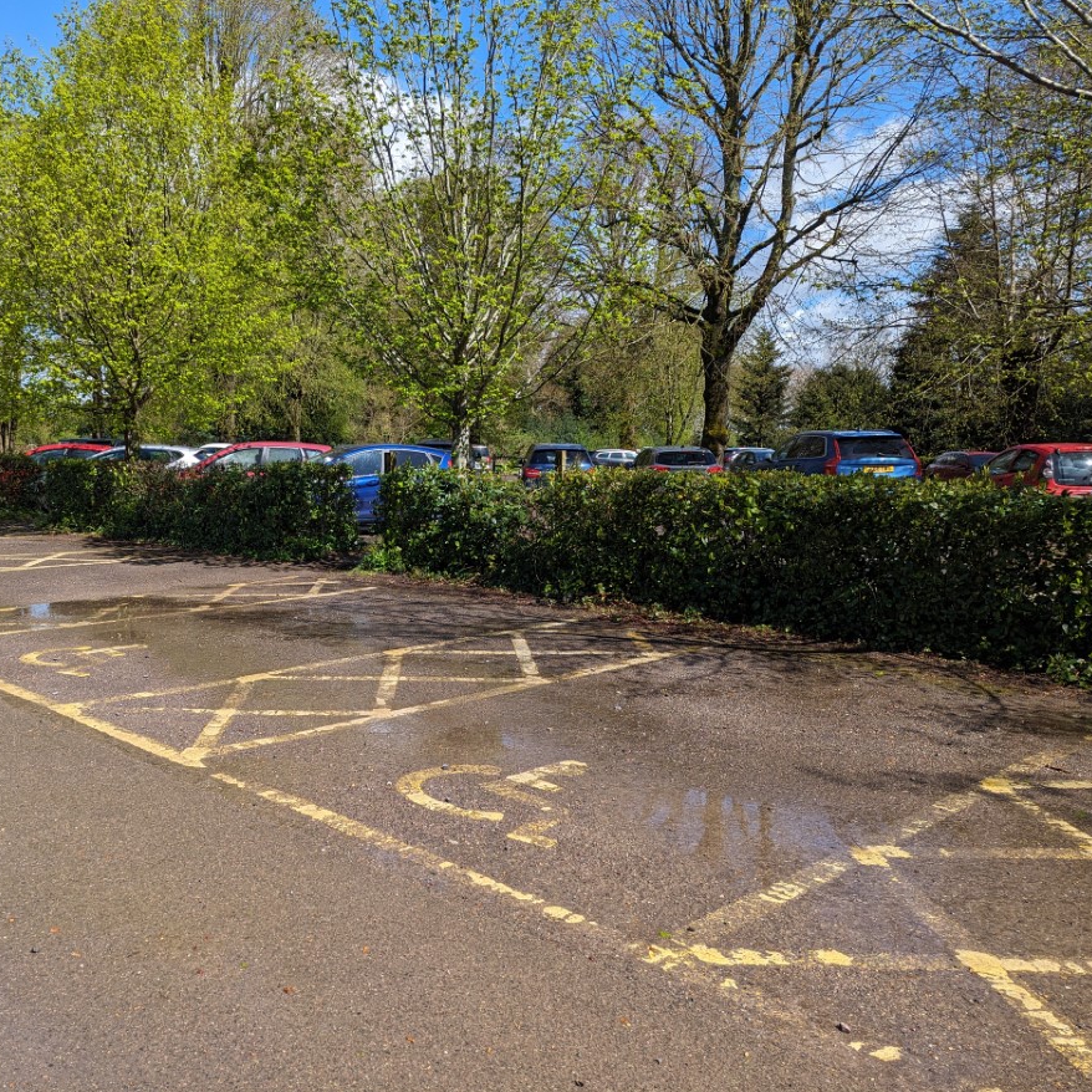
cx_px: 373
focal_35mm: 29
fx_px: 1035
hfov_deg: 54.6
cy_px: 547
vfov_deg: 55.6
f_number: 1.85
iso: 46
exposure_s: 1/1618
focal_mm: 6.81
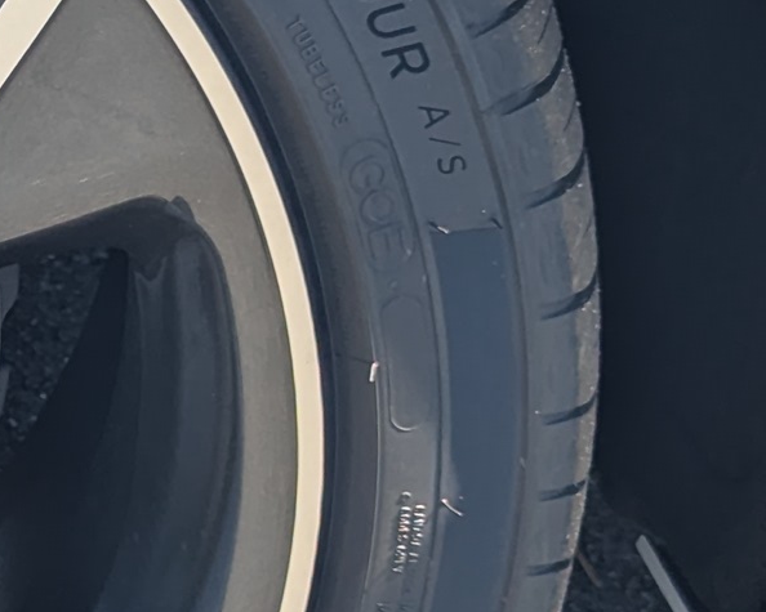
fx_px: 4579
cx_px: -676
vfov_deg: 7.7
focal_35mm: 202
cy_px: 308
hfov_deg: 9.1
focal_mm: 6.81
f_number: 1.85
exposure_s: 1/589
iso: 49
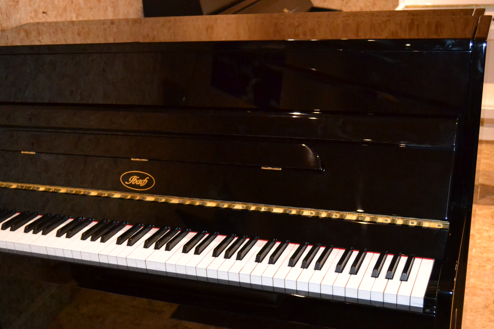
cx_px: 211
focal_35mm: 46
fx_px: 631
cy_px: 218
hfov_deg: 42.6
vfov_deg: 29.1
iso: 3200
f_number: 4
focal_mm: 22
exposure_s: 1/60
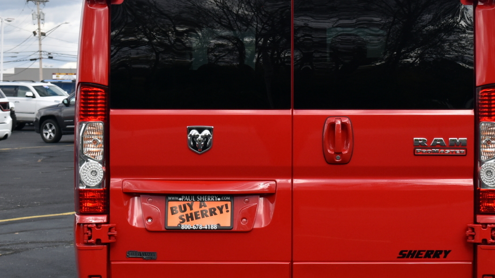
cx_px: 297
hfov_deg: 21.3
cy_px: 106
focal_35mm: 100
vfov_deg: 12.1
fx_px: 1312
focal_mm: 35
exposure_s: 1/250
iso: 400
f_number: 8
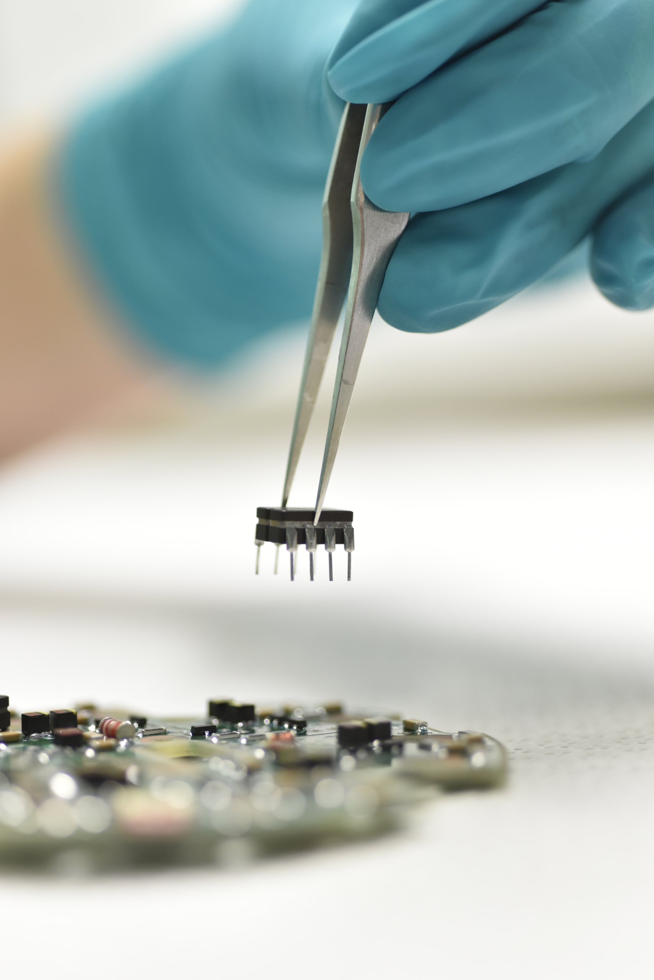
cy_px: 490
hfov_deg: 22.6
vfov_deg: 33.4
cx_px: 327
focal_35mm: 60
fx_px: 1633
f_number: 4
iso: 1600
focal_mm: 60
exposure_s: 1/400
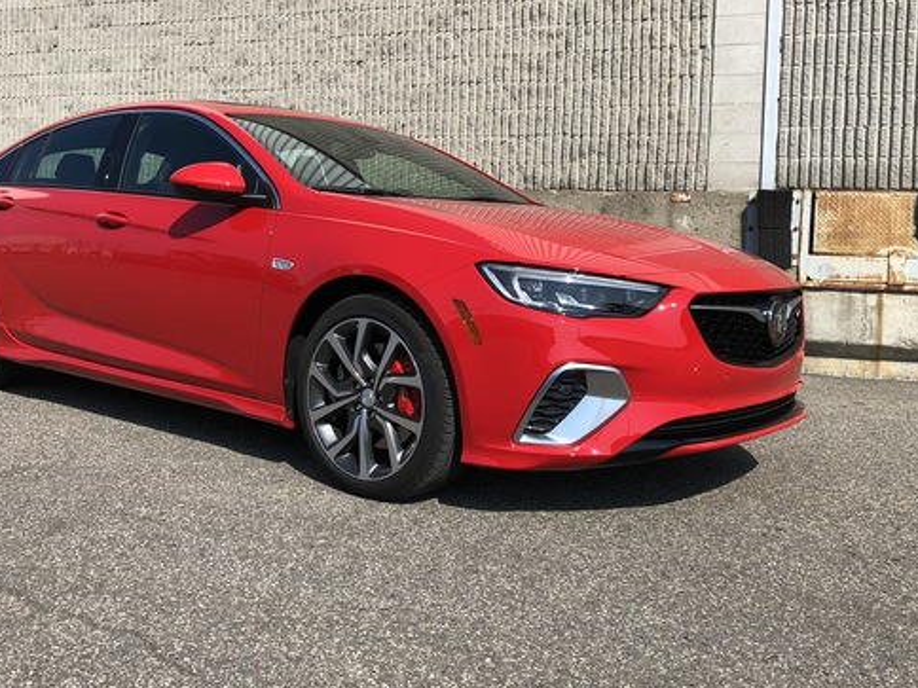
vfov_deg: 38.5
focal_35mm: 37
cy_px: 269
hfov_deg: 50.1
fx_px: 981
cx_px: 413
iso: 20
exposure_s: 1/2288
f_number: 1.8
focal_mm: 4
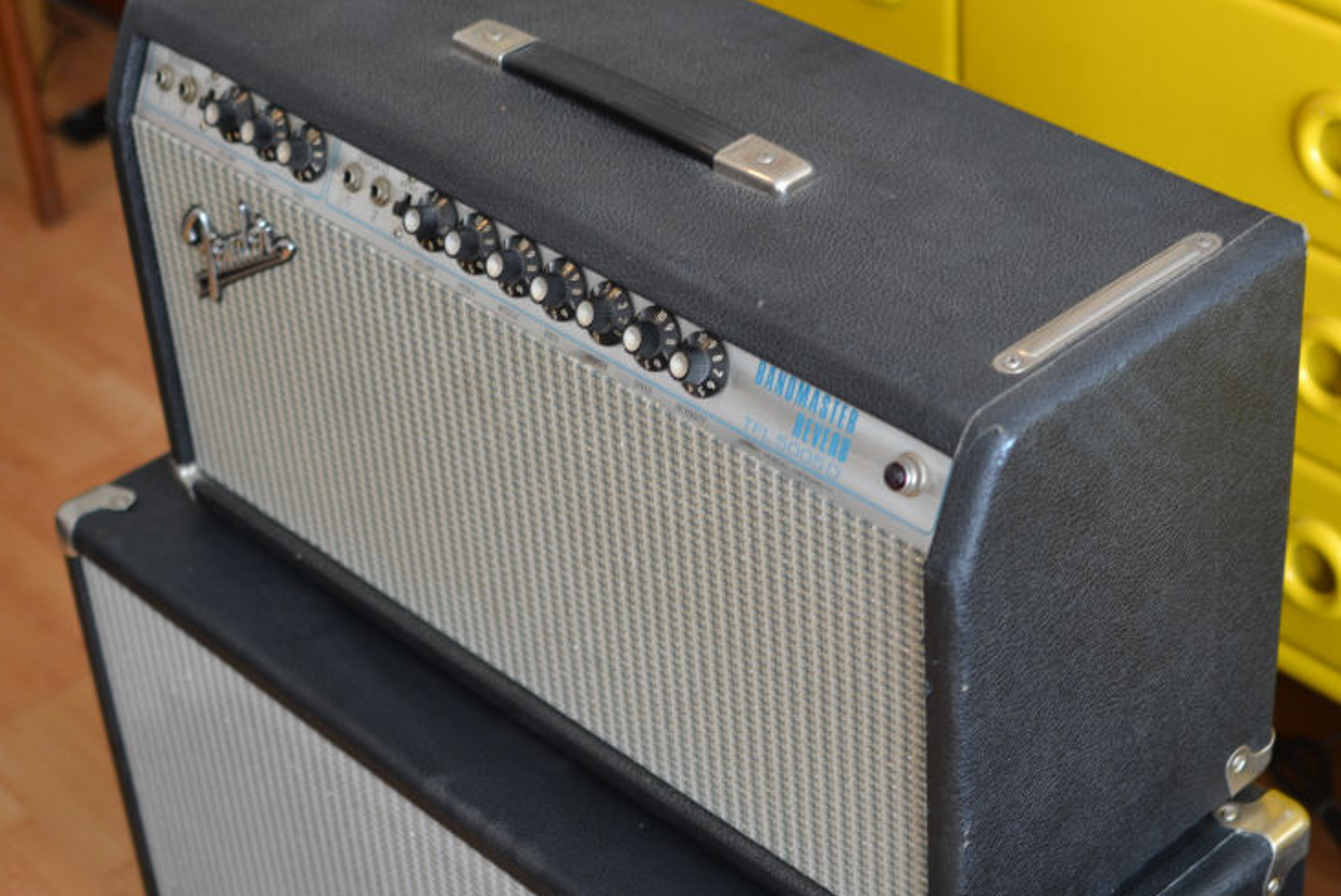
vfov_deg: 19.0
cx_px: 747
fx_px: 2672
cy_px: 419
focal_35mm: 72
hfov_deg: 28.2
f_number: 2.5
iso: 400
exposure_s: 1/60
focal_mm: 35
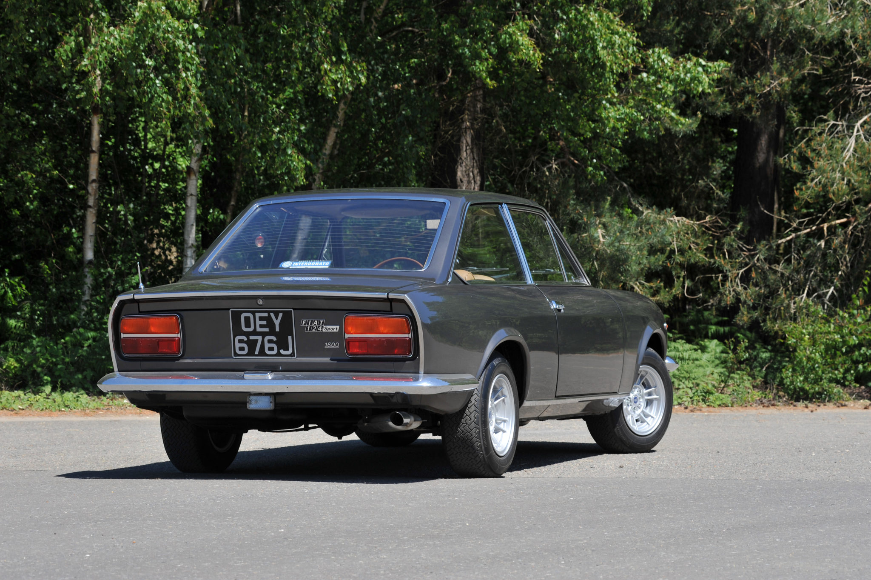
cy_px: 290
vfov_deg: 12.2
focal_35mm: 112
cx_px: 436
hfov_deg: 18.3
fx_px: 2708
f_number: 10
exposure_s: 1/250
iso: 200
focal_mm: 112
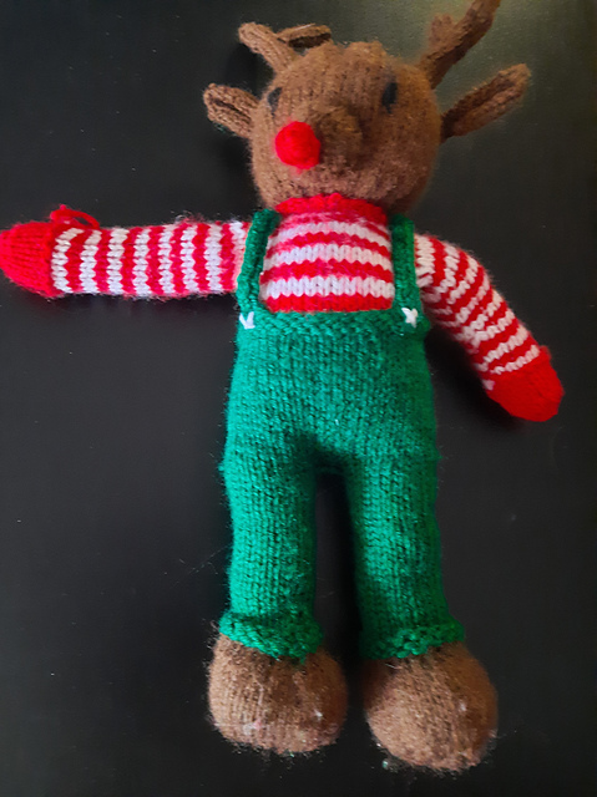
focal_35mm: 25
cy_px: 398
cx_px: 298
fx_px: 576
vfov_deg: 69.4
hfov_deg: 54.8
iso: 1000
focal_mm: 4.6
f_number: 2
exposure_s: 1/20
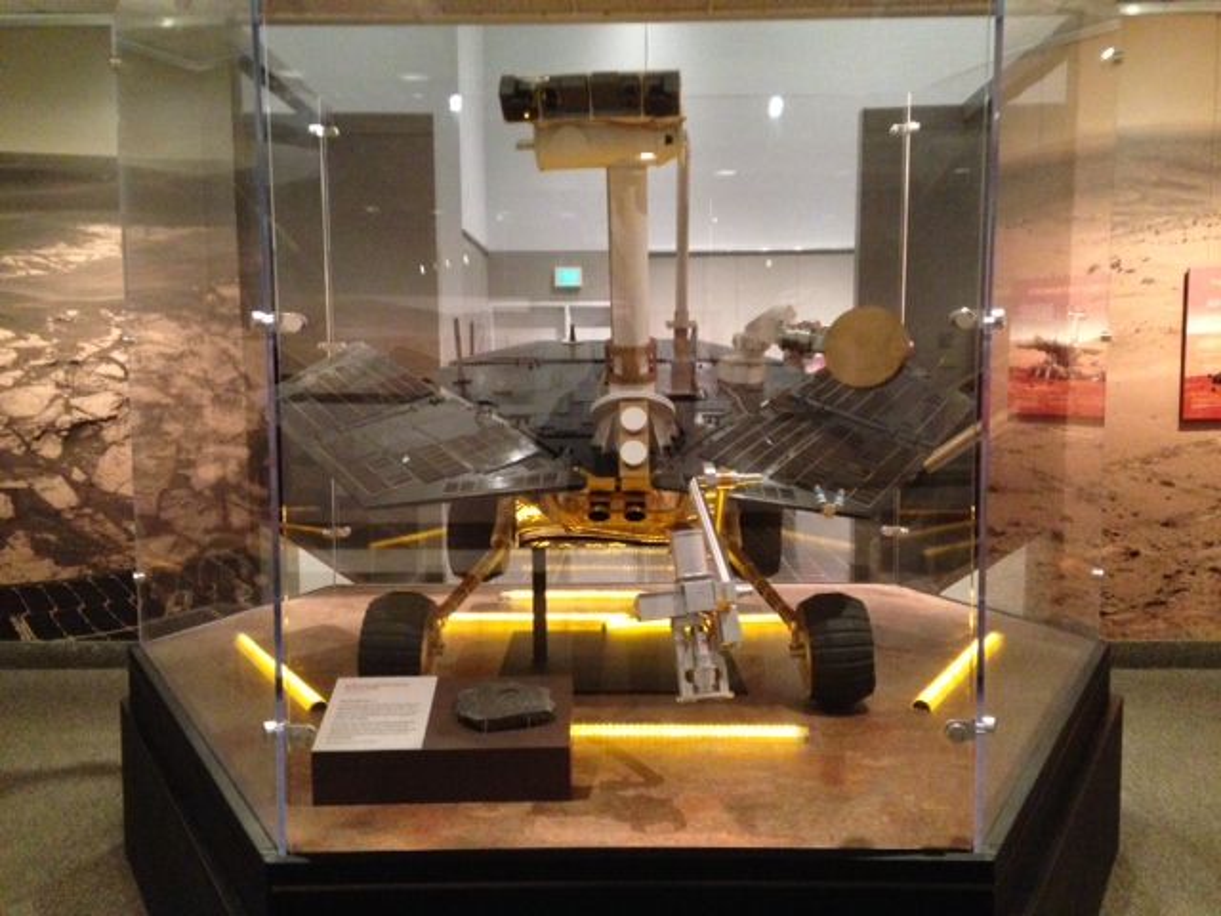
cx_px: 610
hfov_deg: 55.4
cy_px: 458
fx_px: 1164
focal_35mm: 33
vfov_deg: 42.9
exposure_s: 1/15
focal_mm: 4.12
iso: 640
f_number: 2.4
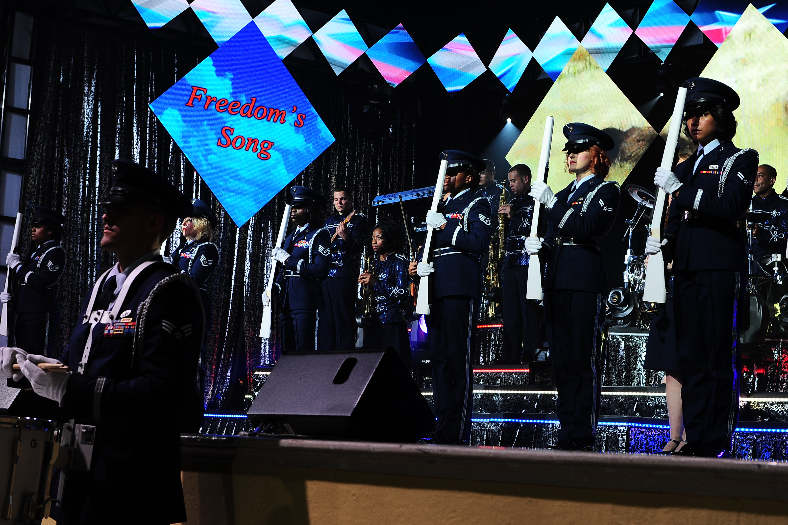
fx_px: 1532
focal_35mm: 70
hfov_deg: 28.9
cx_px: 394
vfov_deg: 19.4
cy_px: 262
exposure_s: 1/60
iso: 500
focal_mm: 70
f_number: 8
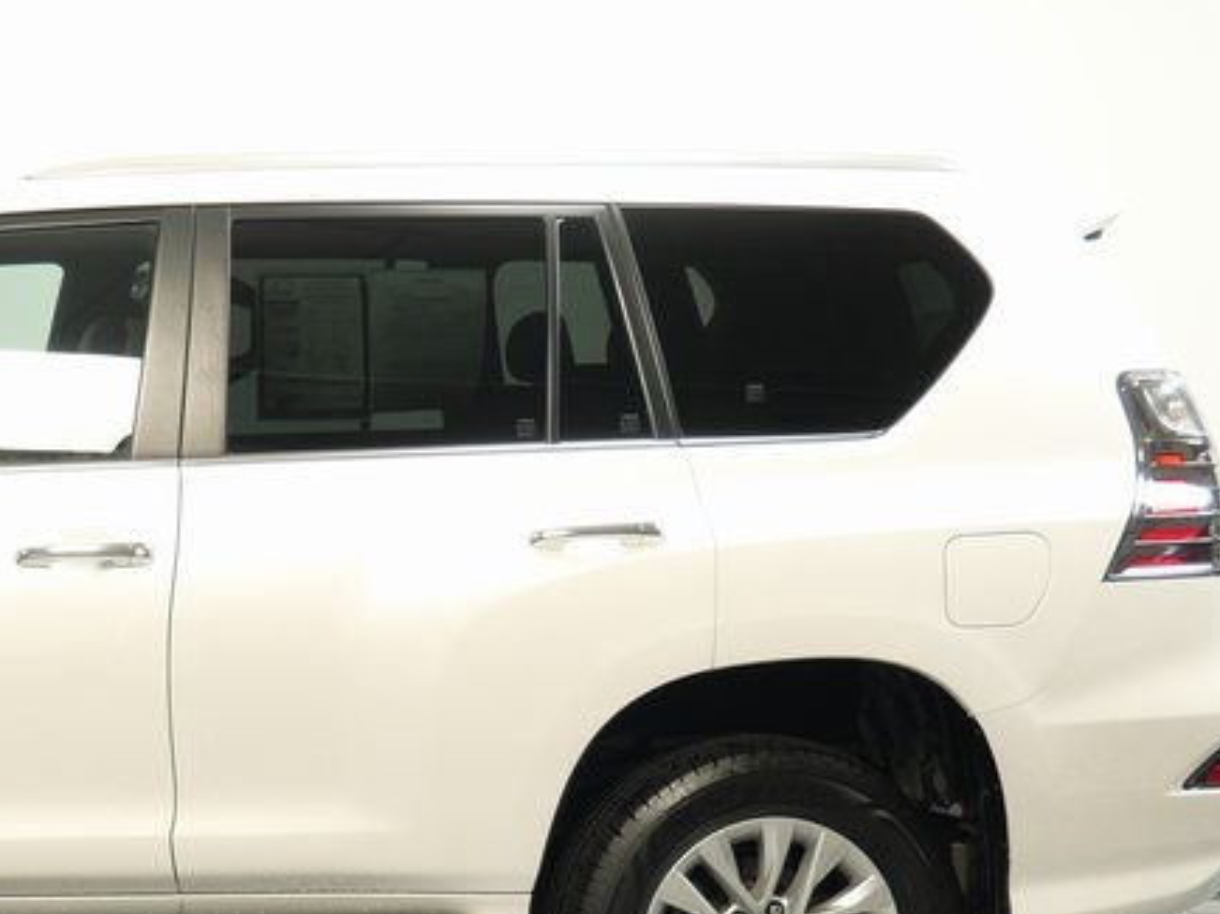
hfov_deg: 22.1
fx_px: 2994
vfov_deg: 17.2
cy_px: 731
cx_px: -28
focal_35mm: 85
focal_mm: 18
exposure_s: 1/200
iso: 200
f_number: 4
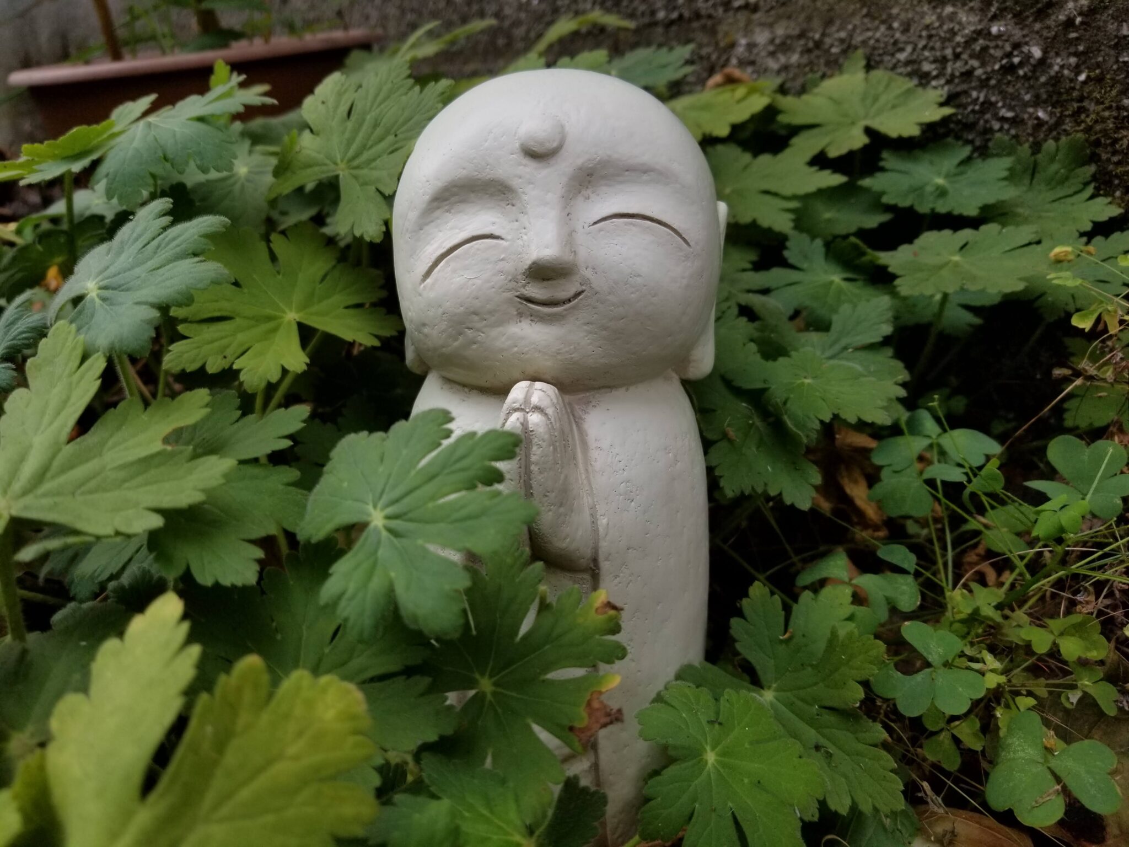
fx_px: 848
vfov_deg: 53.1
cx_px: 564
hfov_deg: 67.3
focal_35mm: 26
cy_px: 424
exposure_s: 1/606
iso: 50
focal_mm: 4.25
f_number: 1.7
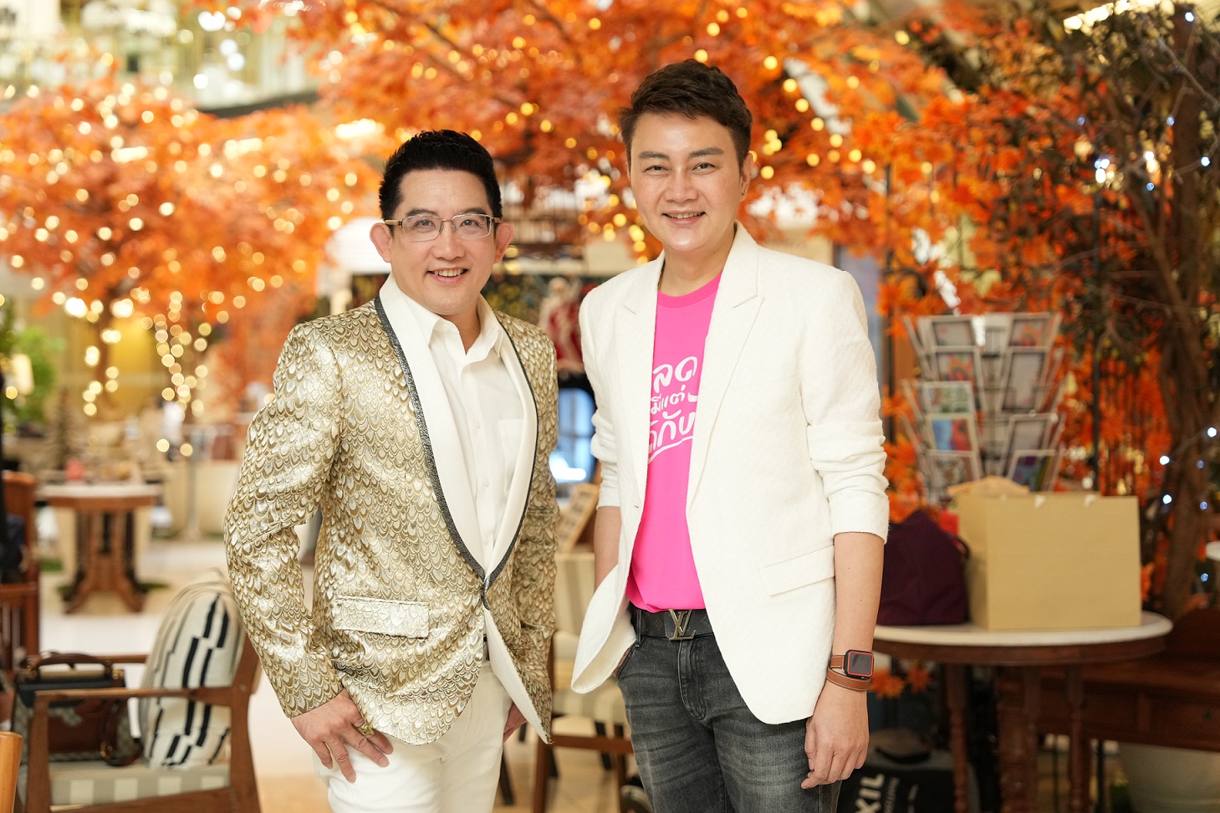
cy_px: 406
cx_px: 610
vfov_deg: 21.9
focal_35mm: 62
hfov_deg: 32.4
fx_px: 2101
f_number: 2.8
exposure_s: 1/125
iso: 2000
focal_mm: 62
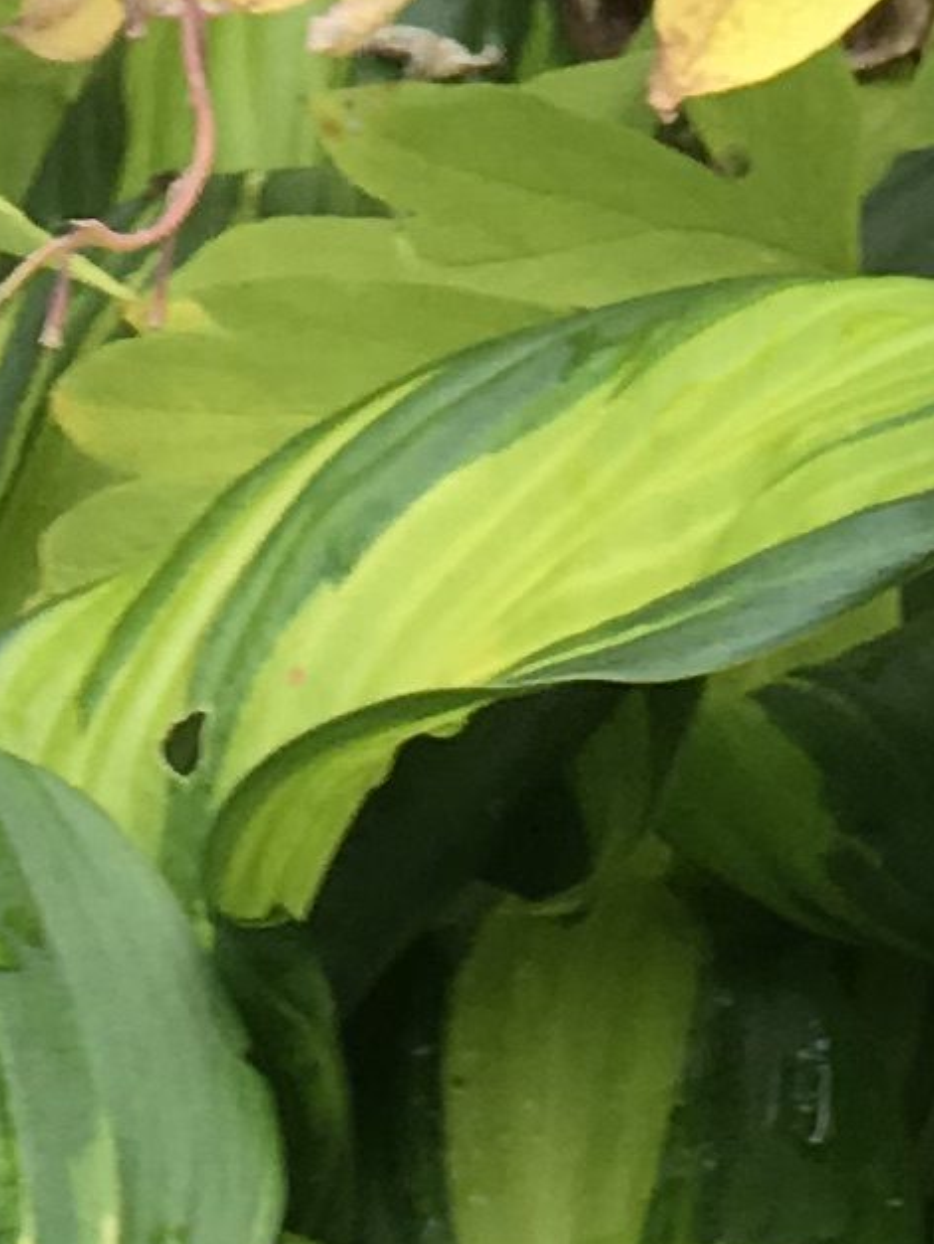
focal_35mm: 367
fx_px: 13194
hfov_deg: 4.1
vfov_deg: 5.3
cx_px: 634
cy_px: 2188
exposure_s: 1/144
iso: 20
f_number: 2.8
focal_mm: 6.6
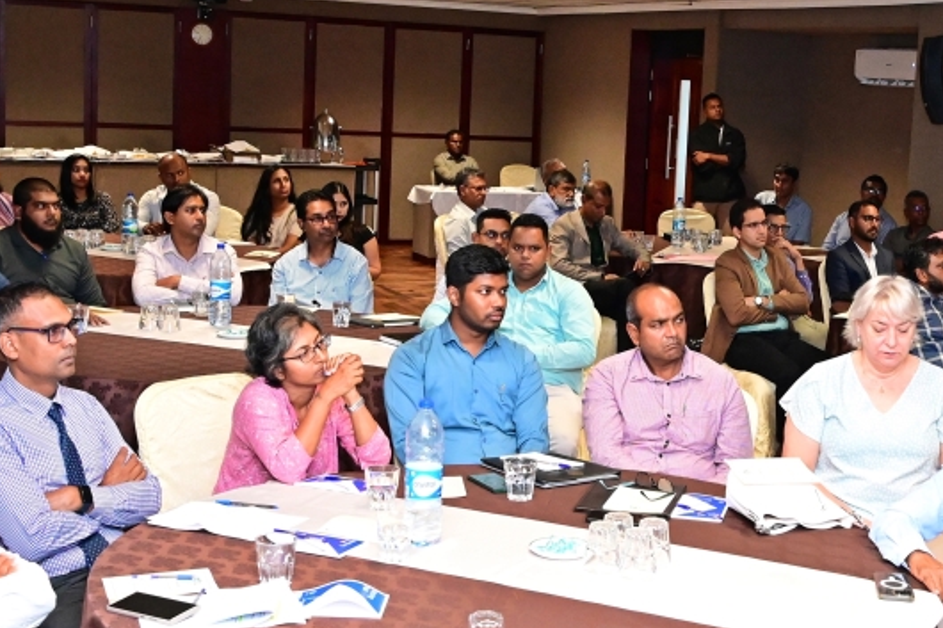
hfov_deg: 23.3
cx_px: 623
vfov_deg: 15.7
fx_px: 2278
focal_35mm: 87
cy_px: 296
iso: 8000
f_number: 7.1
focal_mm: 45
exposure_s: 1/160
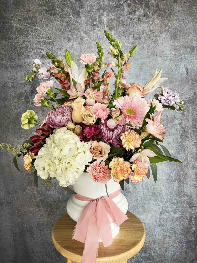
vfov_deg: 67.3
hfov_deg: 53.1
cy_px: 132
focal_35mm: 26
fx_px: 197
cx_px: 98
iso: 125
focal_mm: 5.7
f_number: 1.5
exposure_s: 1/90
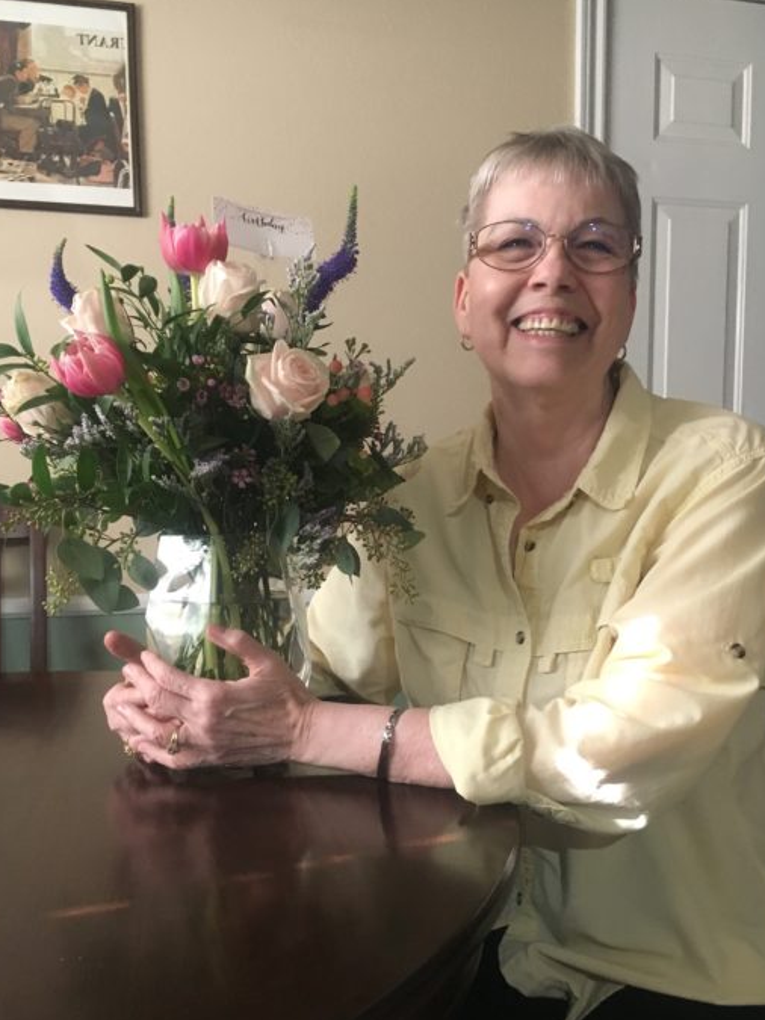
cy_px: 570
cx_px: 395
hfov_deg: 42.9
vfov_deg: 55.2
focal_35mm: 33
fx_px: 973
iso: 200
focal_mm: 4.15
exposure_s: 1/20
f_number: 2.2
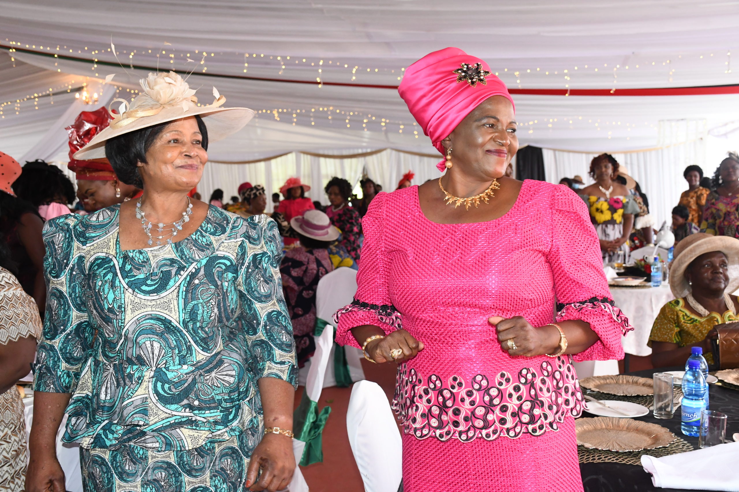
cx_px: 370
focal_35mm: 39
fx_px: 801
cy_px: 246
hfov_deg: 49.6
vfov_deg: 34.2
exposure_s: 1/160
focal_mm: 26
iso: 2000
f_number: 6.3
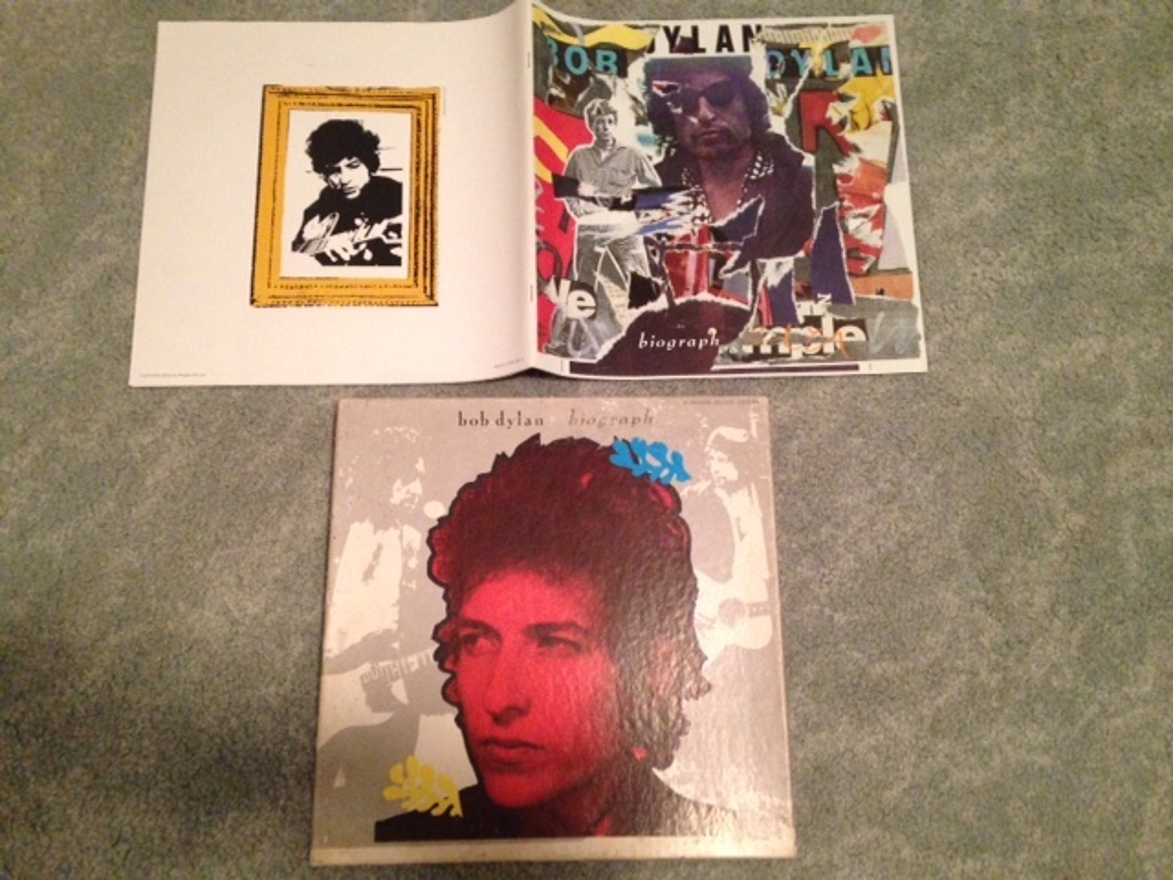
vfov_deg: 42.9
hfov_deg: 55.4
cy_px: 440
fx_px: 1118
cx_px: 586
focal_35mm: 33
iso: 400
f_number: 2.4
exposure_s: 1/15
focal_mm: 4.12
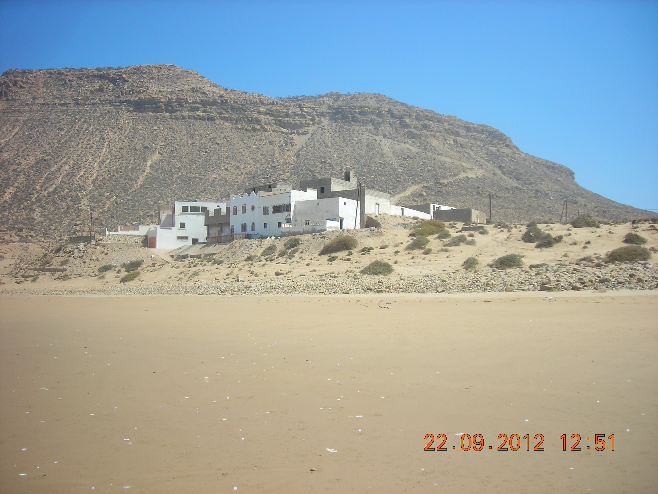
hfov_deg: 49.0
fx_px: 722
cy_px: 247
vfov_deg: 37.7
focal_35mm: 38
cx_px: 329
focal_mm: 6.3
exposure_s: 1/170
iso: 50
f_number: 6.4
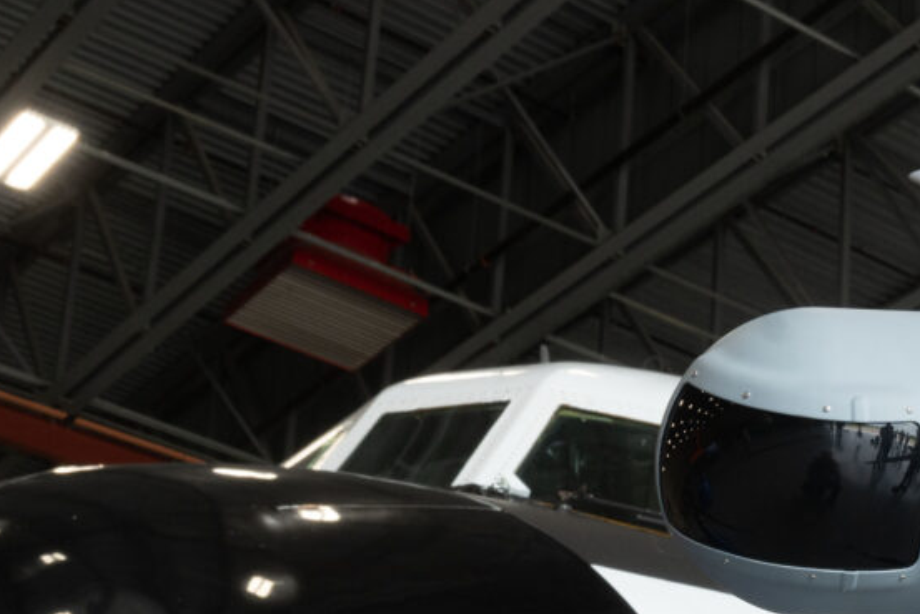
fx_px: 2556
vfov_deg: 13.2
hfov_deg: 20.0
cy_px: 805
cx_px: 830
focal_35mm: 100
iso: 200
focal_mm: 24
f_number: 10
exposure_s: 1/50
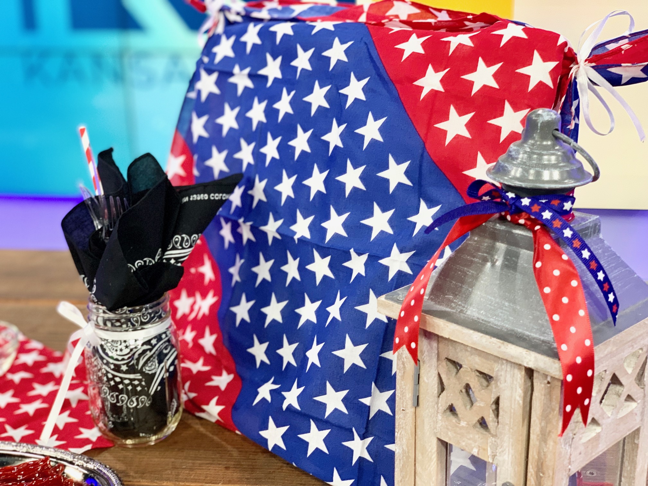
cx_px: 324
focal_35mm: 52
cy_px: 243
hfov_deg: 36.8
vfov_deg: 28.0
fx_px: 973
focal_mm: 6
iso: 100
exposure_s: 1/60
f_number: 2.4
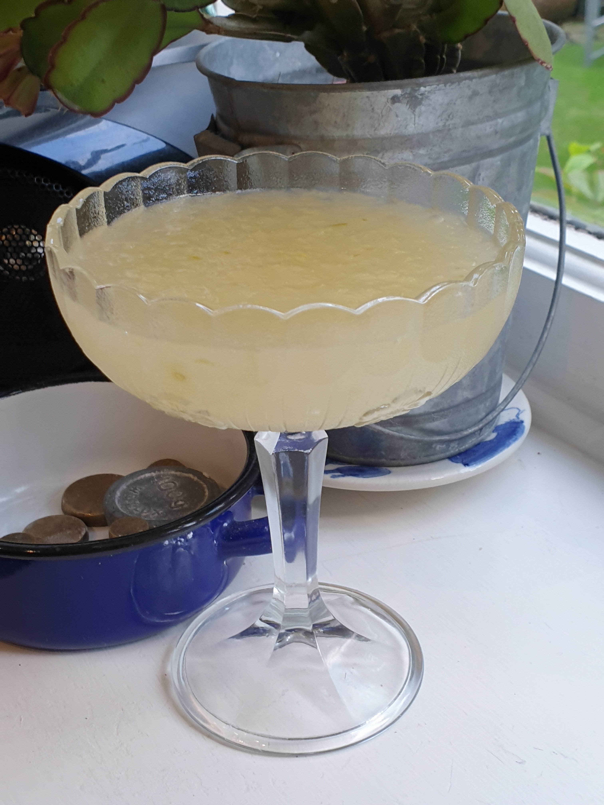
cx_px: 302
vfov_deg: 67.3
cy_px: 402
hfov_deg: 53.1
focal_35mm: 26
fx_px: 605
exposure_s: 1/50
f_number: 2.4
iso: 64
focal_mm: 4.3
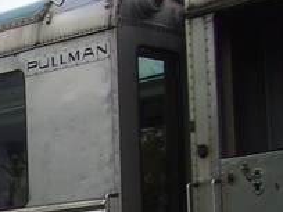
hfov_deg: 11.7
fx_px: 1226
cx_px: -298
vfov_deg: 9.6
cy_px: 303
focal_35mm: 150
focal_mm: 6
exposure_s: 1/500
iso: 80
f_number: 2.7
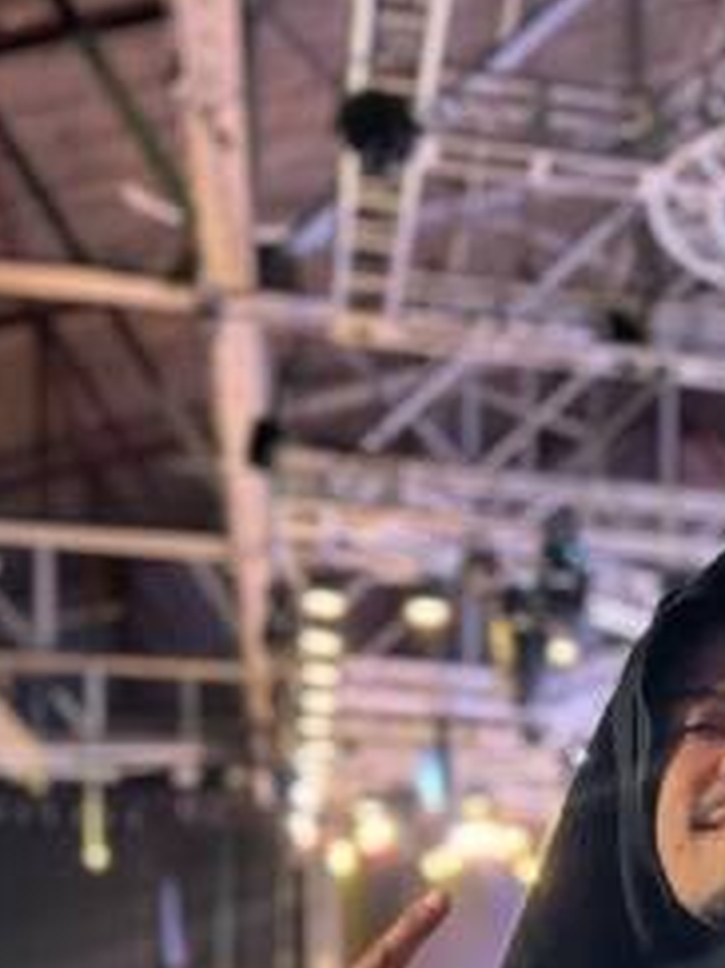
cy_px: 1187
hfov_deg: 18.3
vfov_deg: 23.6
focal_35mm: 75
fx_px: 2096
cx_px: 934
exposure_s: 1/30
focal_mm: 5.7
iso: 800
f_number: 1.5
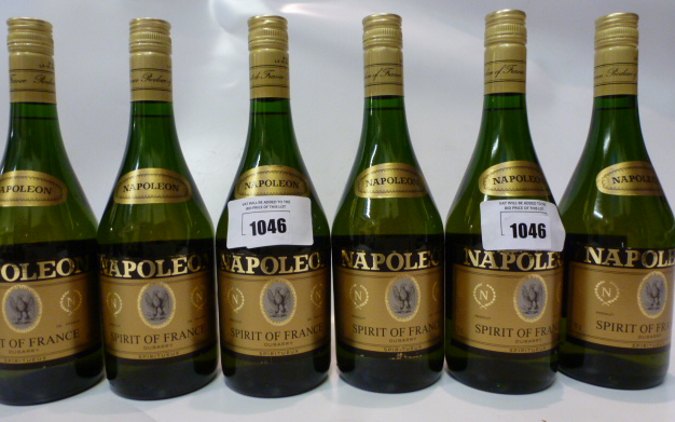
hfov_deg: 70.4
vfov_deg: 47.5
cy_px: 191
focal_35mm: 26
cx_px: 334
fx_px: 478
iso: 400
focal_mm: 4.3
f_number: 3.3
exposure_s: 1/15
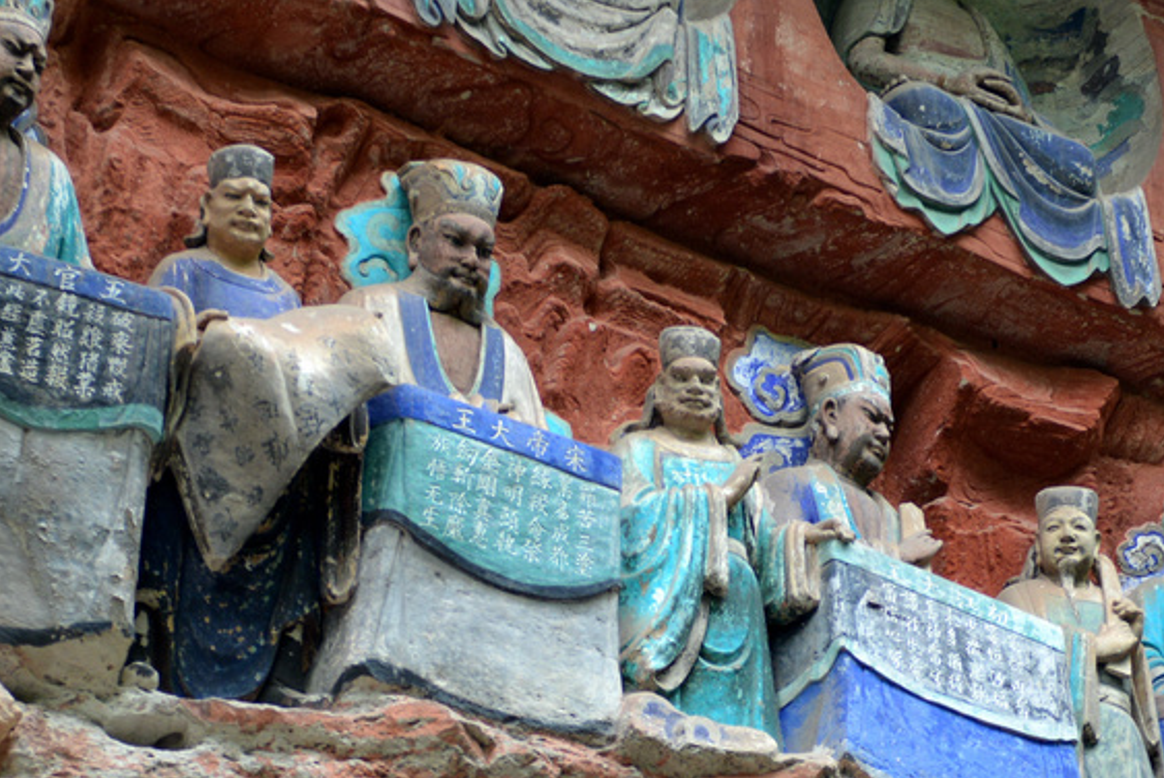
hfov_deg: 14.9
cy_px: 786
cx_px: 542
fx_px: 4464
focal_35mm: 138
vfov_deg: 9.9
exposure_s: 1/250
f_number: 2.8
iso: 400
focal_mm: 48
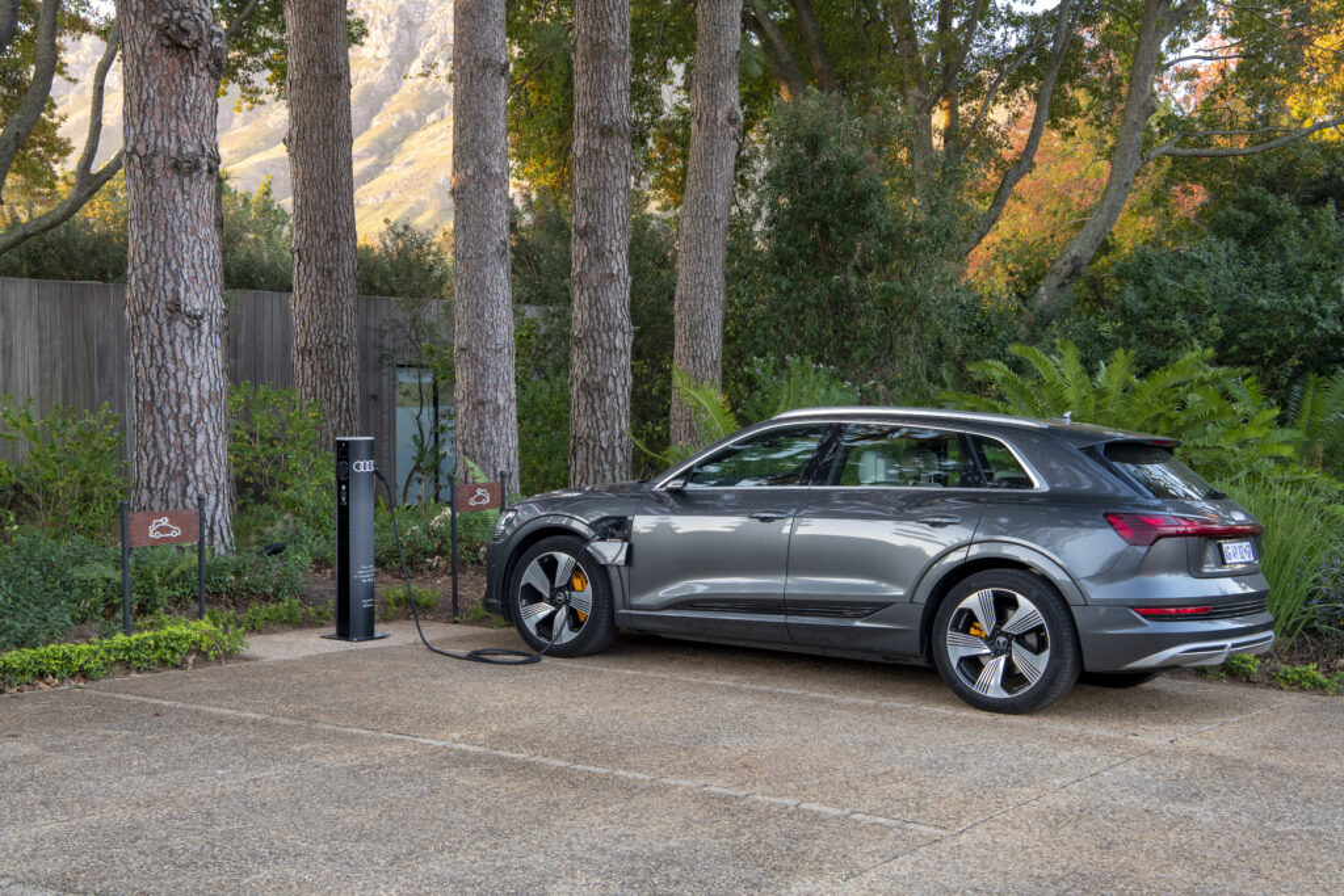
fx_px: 1792
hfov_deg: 41.1
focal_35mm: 48
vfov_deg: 28.1
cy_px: 448
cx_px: 672
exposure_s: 1/3
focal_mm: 48
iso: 400
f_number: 11
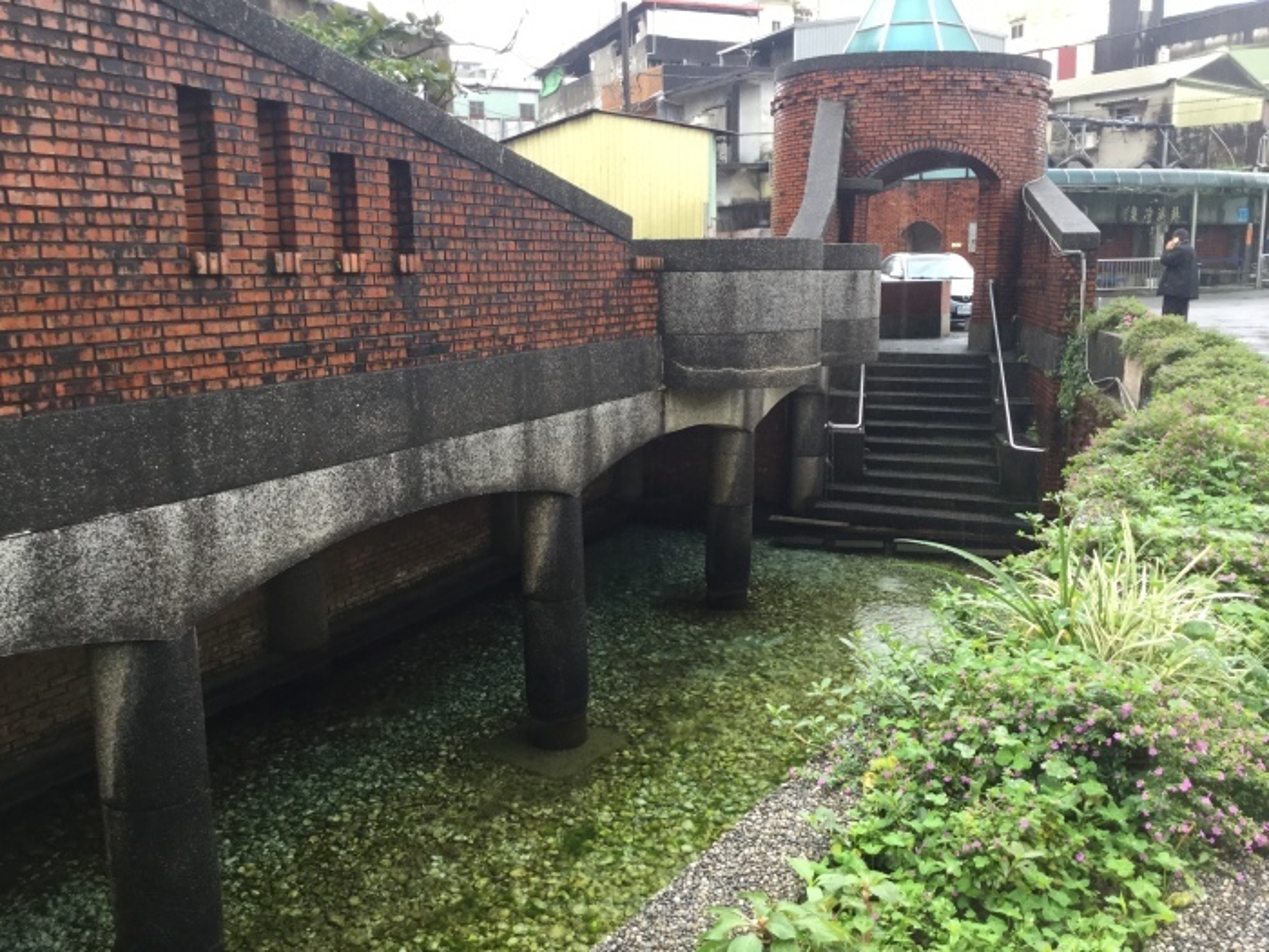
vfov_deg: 45.4
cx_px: 634
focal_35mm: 31
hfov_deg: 58.4
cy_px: 476
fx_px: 1136
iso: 25
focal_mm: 3.3
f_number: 2.4
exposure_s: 1/40
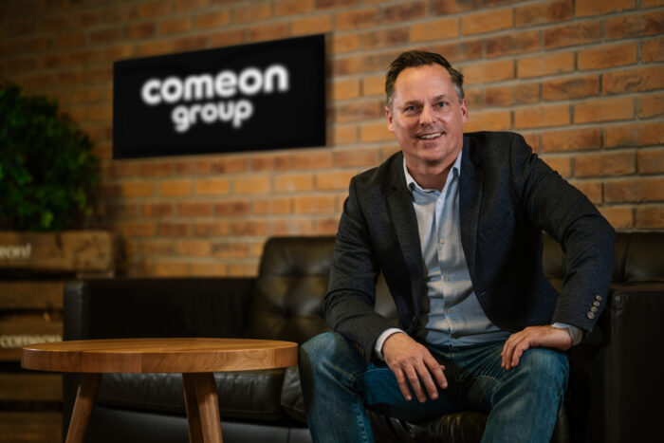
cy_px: 222
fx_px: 1568
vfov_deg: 16.1
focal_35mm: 85
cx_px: 332
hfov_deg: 23.9
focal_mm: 85
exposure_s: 1/200
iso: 500
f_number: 1.8
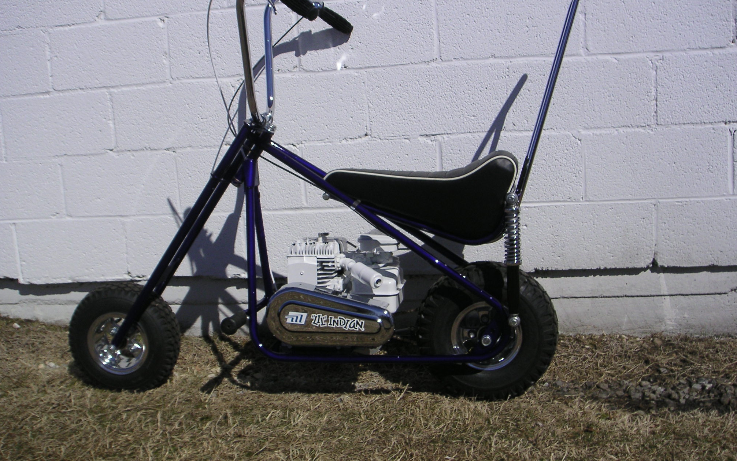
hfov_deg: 48.2
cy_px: 193
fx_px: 824
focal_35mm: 41
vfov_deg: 31.2
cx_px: 366
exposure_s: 1/500
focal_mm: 6
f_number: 6.7
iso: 50
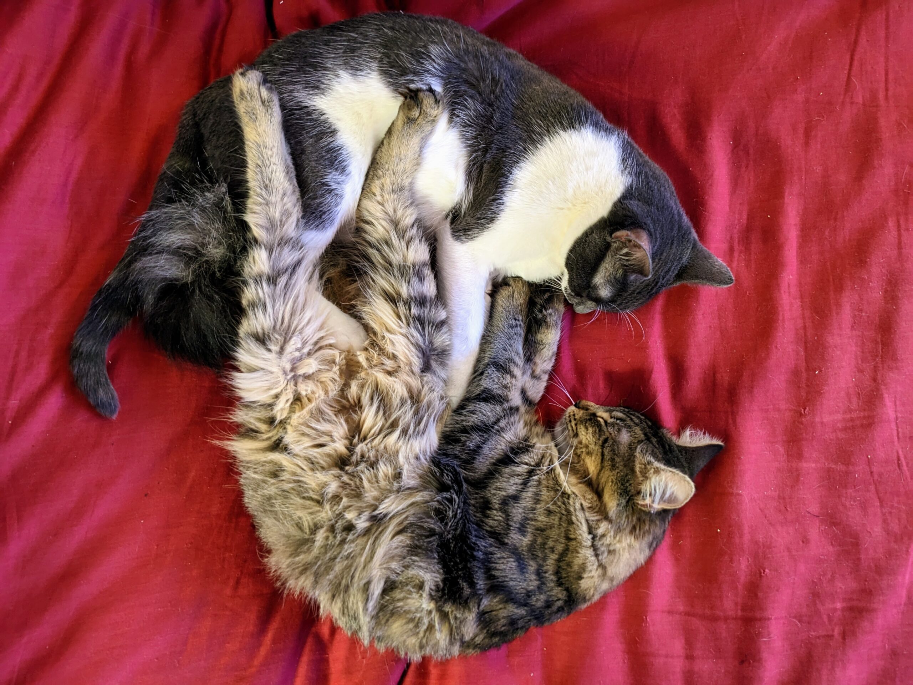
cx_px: 456
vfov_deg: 51.4
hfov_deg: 65.3
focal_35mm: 27
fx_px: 712
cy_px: 342
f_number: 1.73
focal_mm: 4.38
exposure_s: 1/4.74
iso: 204
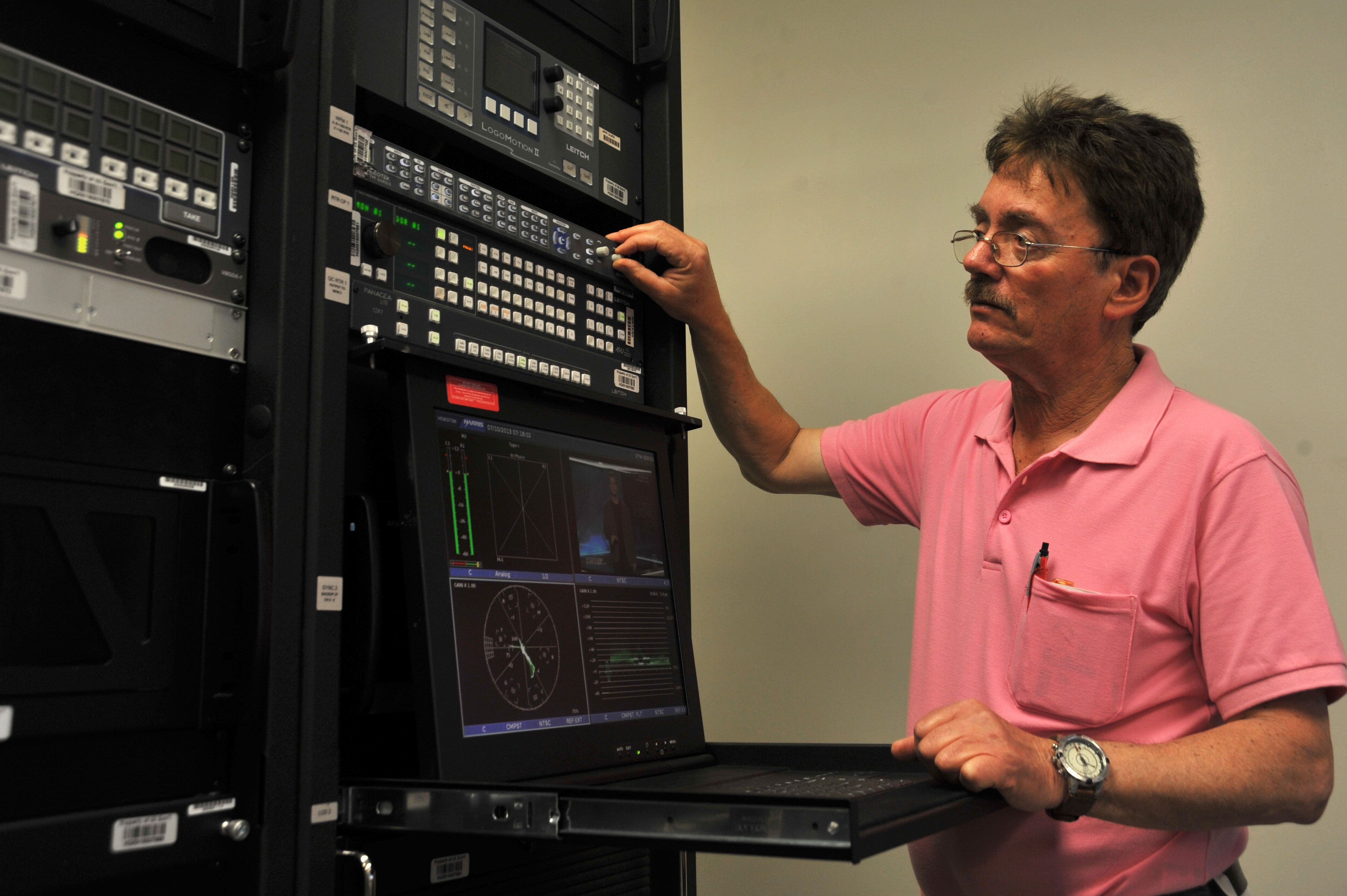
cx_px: 674
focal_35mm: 34
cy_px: 448
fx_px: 1271
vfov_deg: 38.8
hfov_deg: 55.8
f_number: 8
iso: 400
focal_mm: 34
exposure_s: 1/40
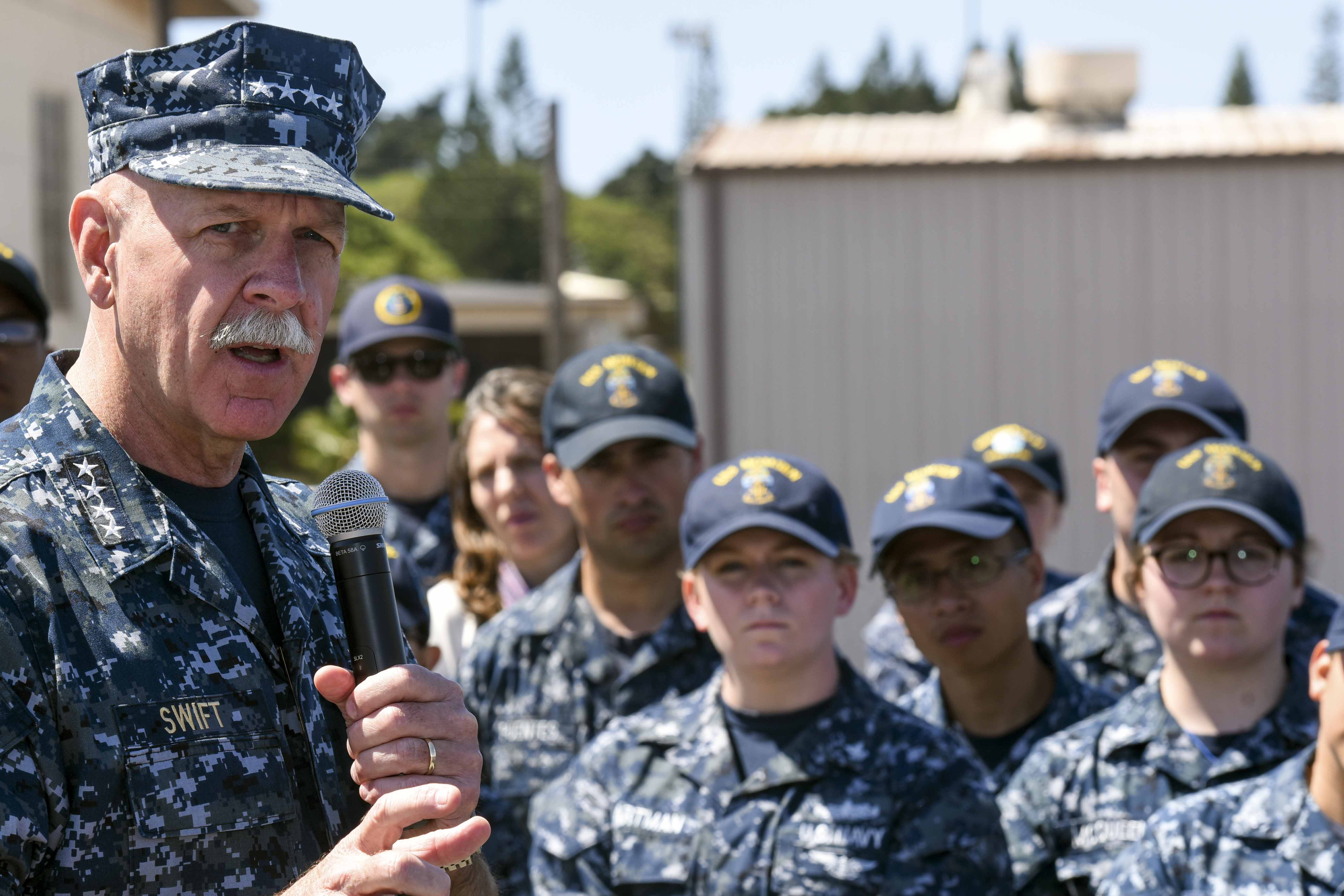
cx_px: 468
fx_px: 6871
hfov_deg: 11.2
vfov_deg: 7.5
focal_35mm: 184
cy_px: 486
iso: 200
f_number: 10
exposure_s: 1/200
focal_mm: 130
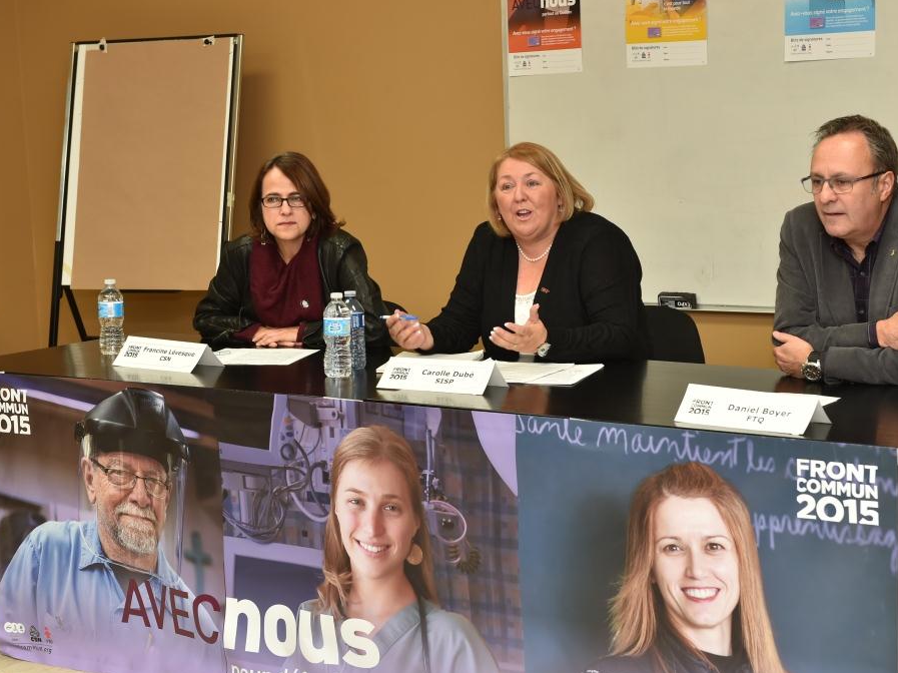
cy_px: 338
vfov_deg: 21.6
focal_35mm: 68
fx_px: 1763
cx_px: 486
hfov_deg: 28.6
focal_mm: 62
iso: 640
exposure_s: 1/60
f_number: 6.3
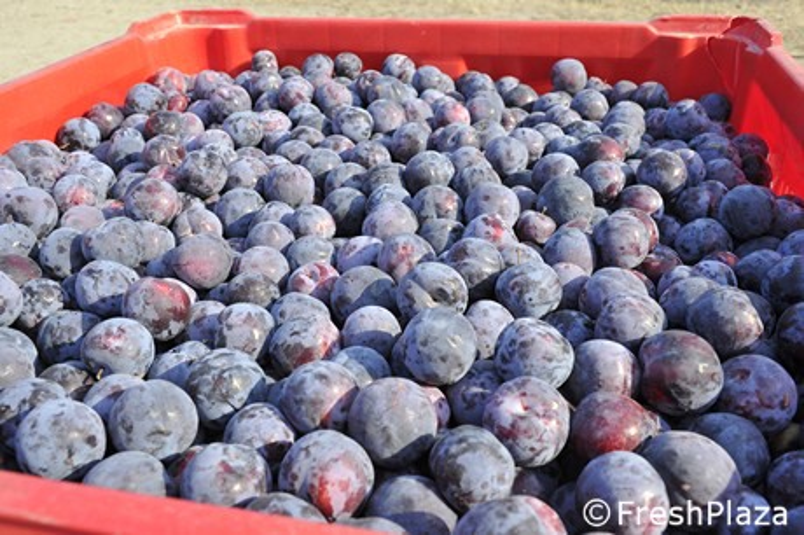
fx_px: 759
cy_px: 268
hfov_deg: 55.8
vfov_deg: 38.8
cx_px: 402
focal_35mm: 34
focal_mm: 34
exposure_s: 1/640
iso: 720
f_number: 8
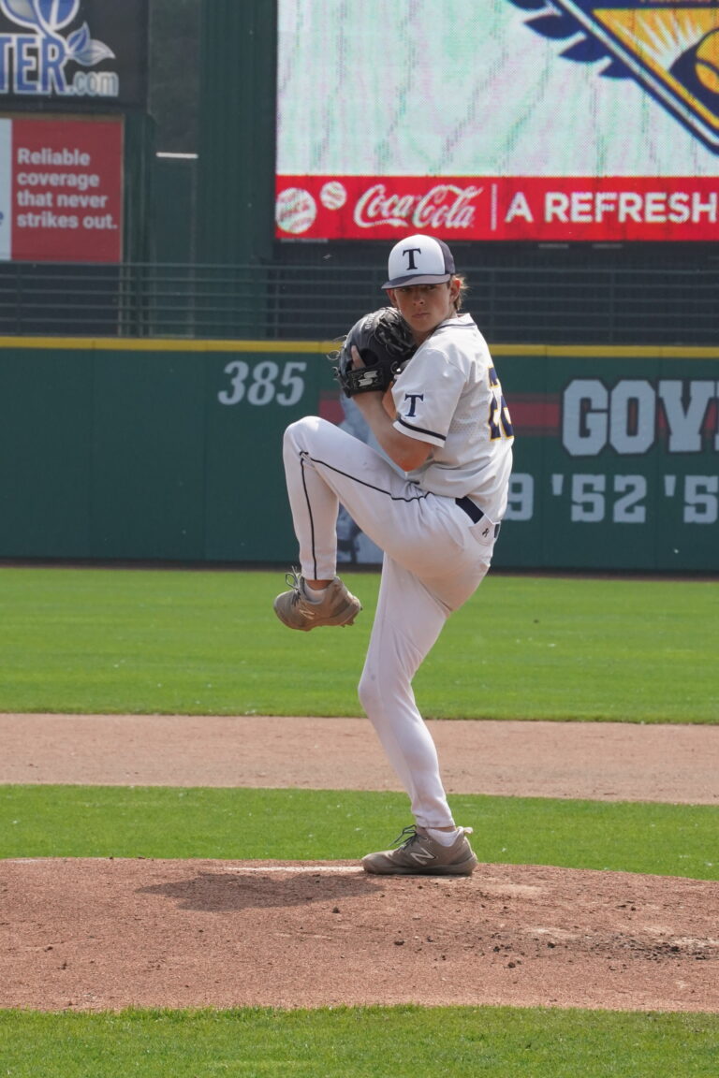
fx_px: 12432
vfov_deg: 5.0
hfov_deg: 3.3
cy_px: 539
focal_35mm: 415
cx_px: 360
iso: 3200
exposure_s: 1/1250
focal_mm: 277
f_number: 18
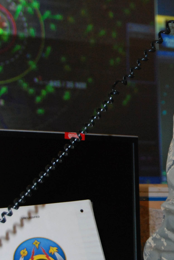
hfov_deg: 11.6
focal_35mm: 118
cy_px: 69
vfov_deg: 17.2
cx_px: 163
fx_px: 853
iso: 800
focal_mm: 38
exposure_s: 1/30
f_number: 5
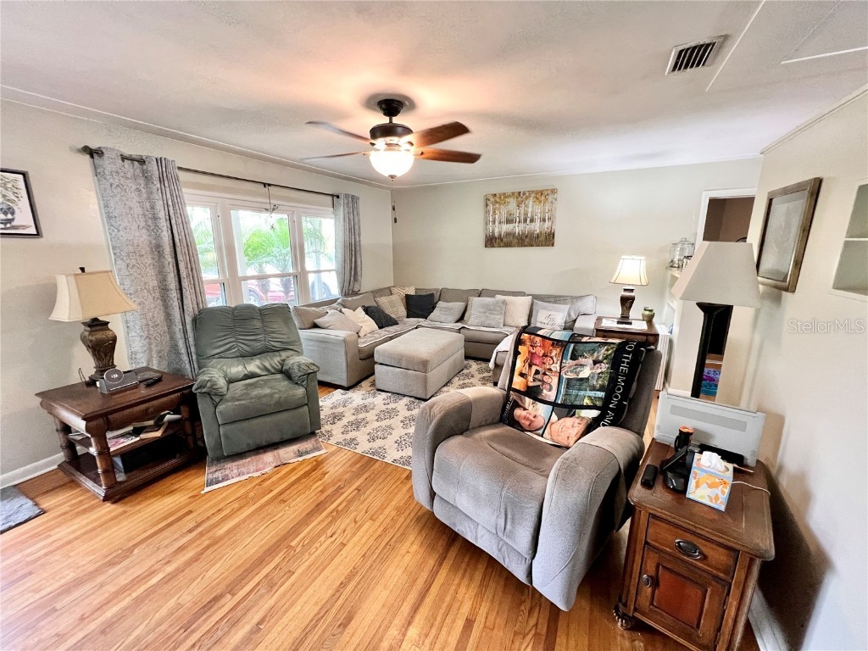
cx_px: 434
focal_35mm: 13
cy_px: 326
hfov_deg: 106.2
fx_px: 326
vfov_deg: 89.9
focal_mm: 1.57
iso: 500
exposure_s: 1/60
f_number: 1.8
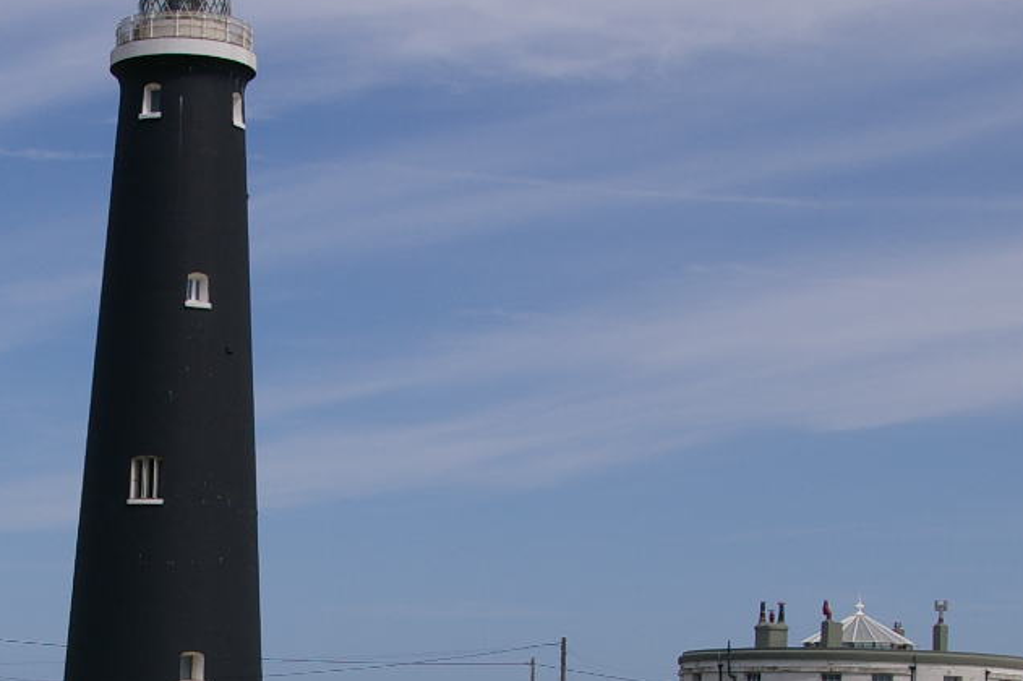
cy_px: 702
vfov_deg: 14.1
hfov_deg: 21.0
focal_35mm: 95
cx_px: 113
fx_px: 2698
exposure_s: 1/750
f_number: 9.5
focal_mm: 26
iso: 200
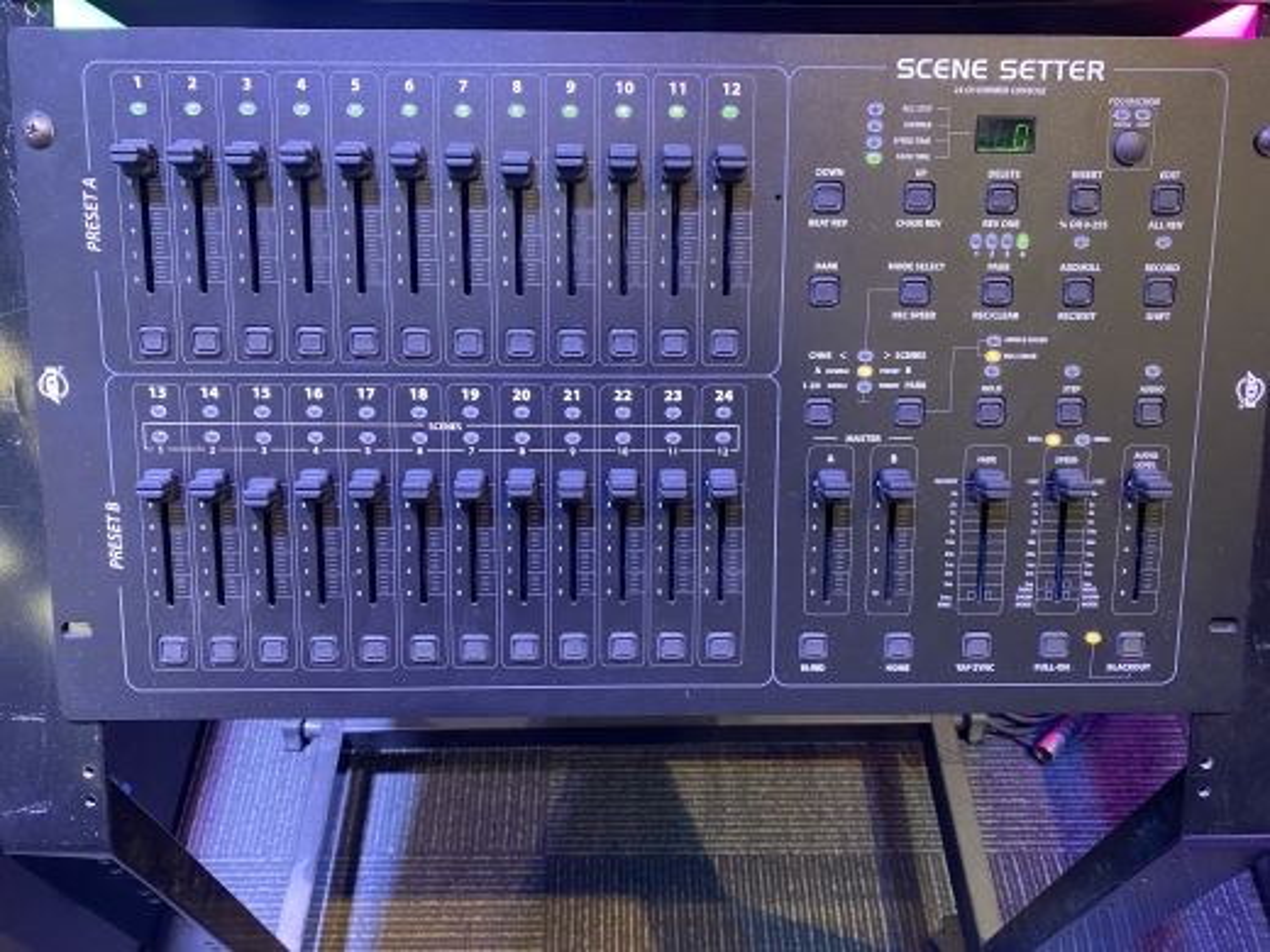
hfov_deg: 67.3
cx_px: 635
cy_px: 476
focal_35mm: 26
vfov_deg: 53.1
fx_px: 954
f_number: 1.8
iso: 250
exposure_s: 1/60
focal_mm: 4.25
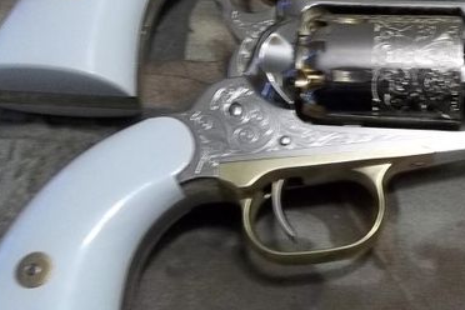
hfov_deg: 27.5
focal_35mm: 68
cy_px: 72
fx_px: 878
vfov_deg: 19.8
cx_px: 494
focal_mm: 4.9
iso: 160
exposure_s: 1/15
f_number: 3.5
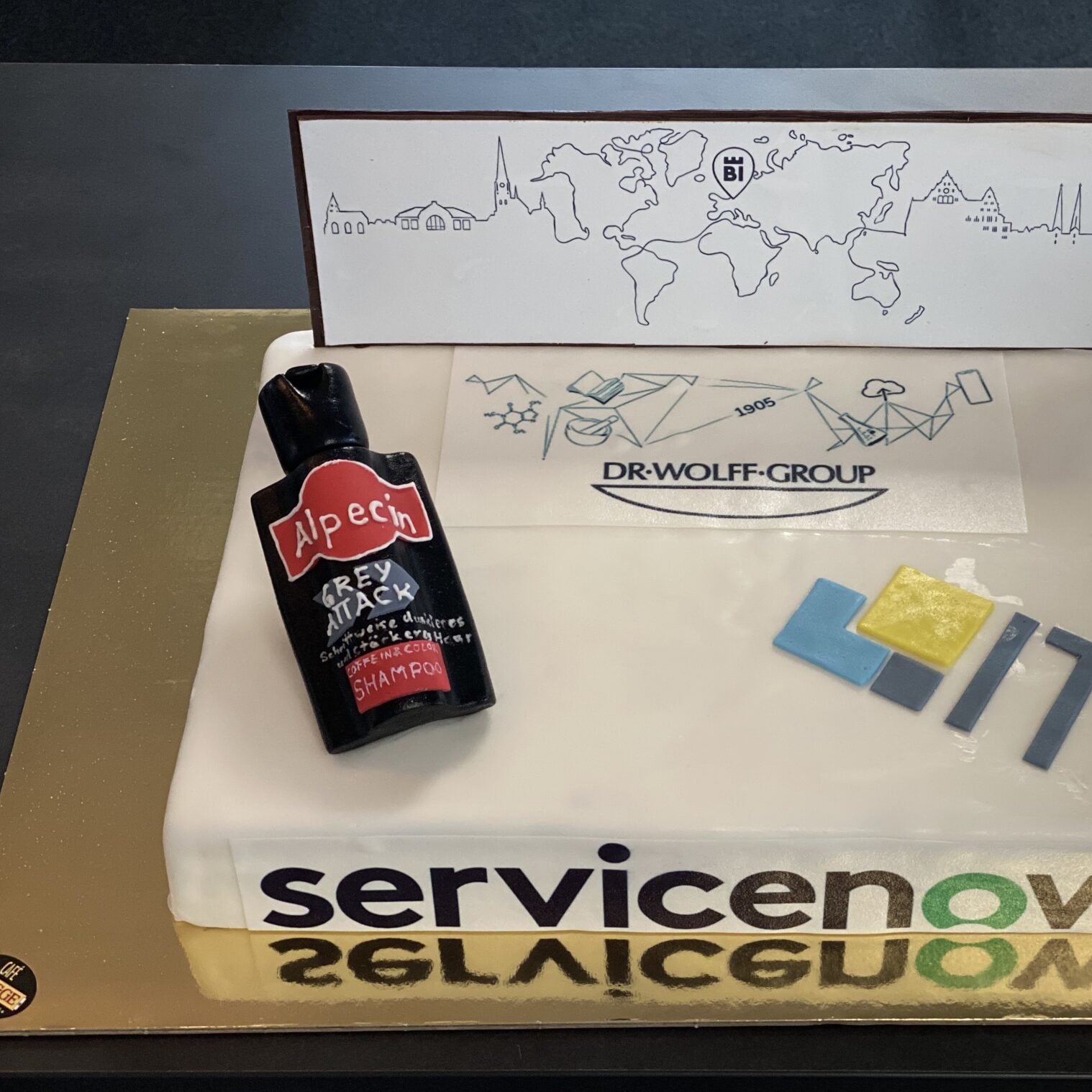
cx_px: 702
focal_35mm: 62
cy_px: 542
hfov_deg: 27.6
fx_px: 2213
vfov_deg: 27.7
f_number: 2
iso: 160
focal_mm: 6
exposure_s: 1/100
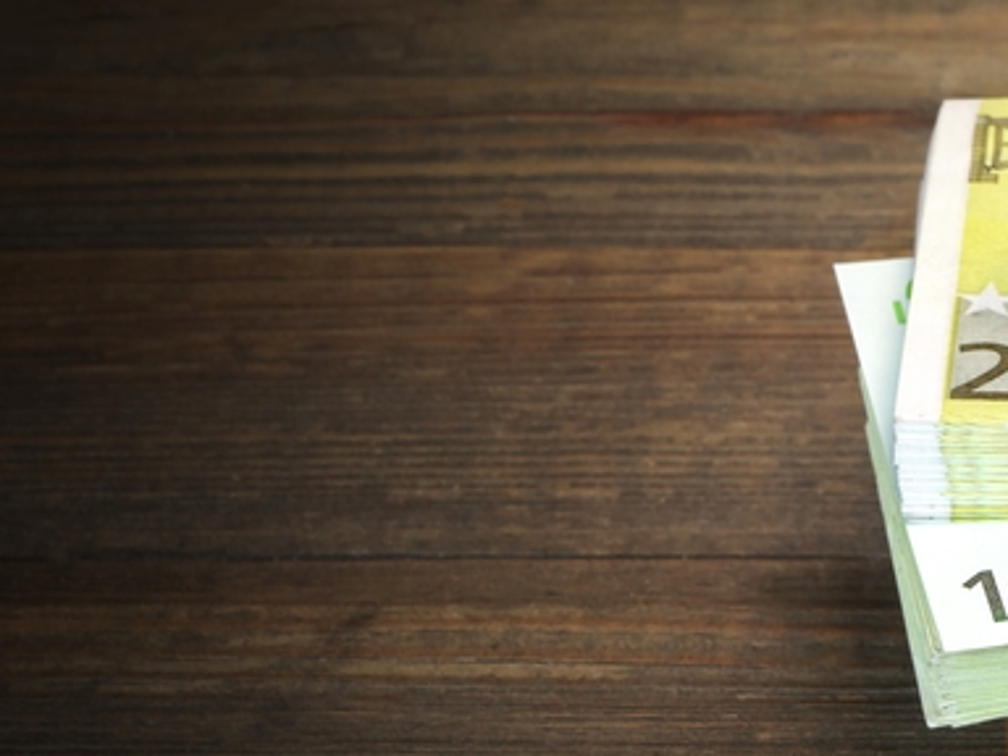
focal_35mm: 160
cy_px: 223
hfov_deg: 12.1
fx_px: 4665
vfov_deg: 9.3
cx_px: 1184
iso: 100
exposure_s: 1/3
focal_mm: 45
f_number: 11
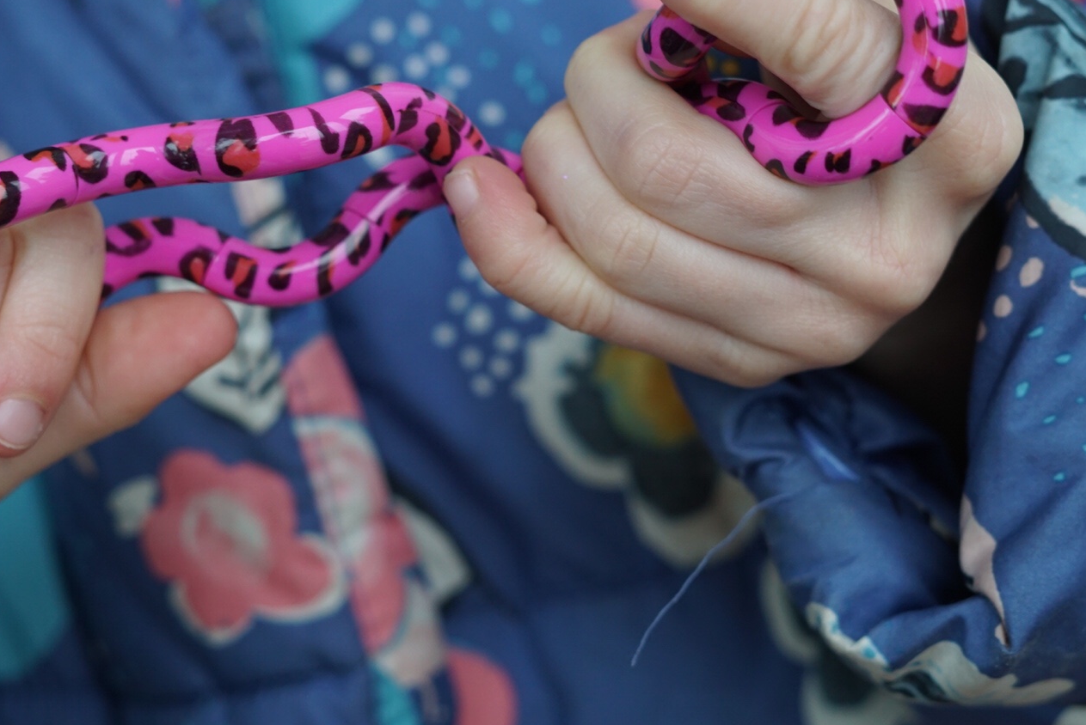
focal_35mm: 96
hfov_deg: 21.2
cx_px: 449
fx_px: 2898
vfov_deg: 14.3
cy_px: 338
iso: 500
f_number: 4
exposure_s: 1/80
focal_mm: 50
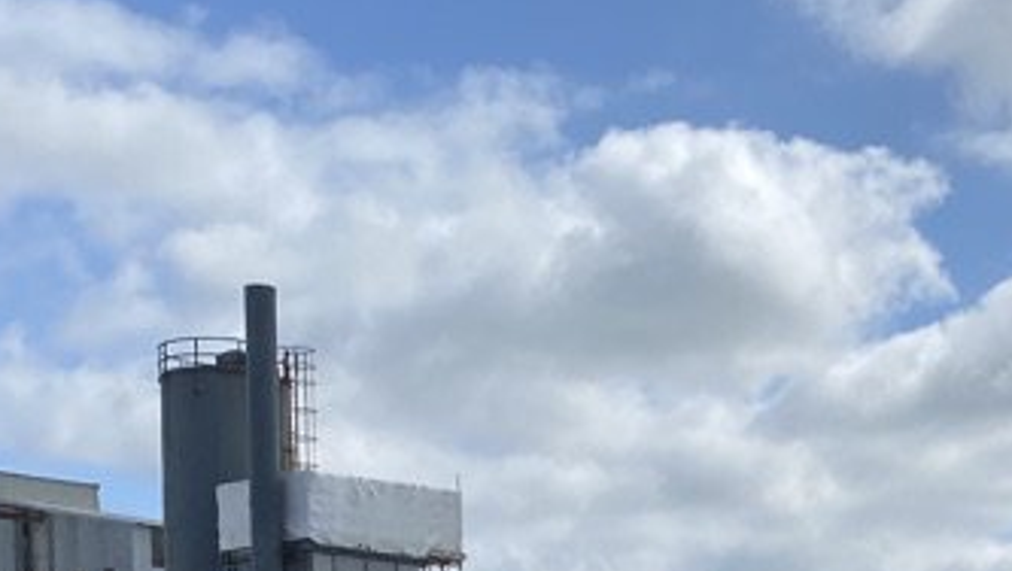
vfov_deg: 12.8
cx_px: 939
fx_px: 2337
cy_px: 1005
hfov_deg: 23.7
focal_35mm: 87
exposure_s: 1/4808
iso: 32
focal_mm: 4.25
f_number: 1.8
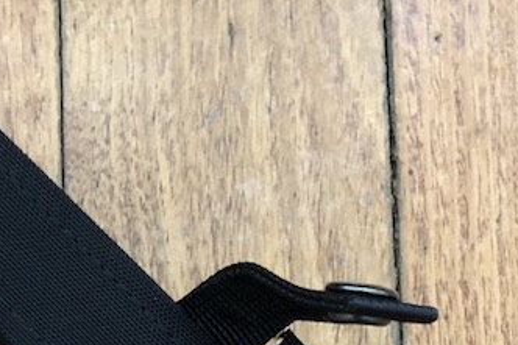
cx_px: 254
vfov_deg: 14.4
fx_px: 1194
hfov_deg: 24.5
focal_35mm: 83
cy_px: 625
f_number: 1.8
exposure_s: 1/12
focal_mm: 3.99
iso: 100
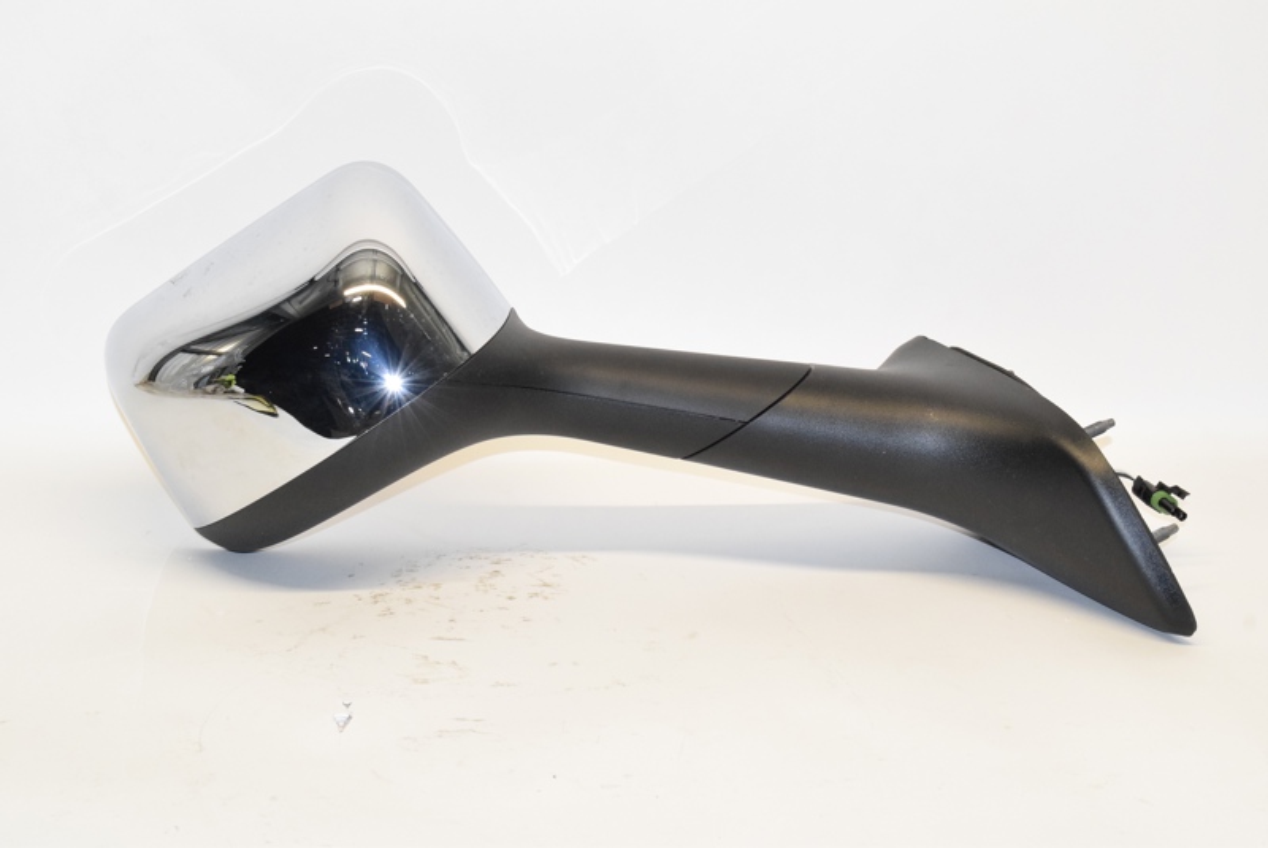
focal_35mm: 82
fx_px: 2908
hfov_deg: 24.6
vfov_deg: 16.6
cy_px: 424
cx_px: 634
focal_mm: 55
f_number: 13
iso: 3200
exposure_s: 1/200
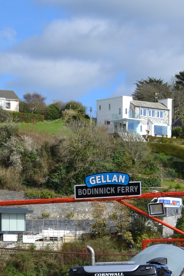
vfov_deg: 12.7
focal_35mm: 152
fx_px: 1165
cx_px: 65
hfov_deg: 9.0
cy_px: 432
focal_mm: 28
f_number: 8
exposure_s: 1/250
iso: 100
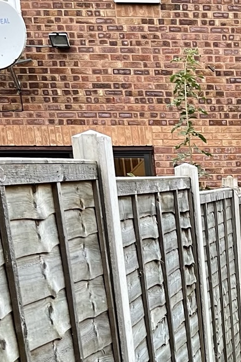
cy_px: 424
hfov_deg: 14.3
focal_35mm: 85
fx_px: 854
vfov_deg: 22.3
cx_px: 424
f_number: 1.6
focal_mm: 5.1
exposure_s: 1/84
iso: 125
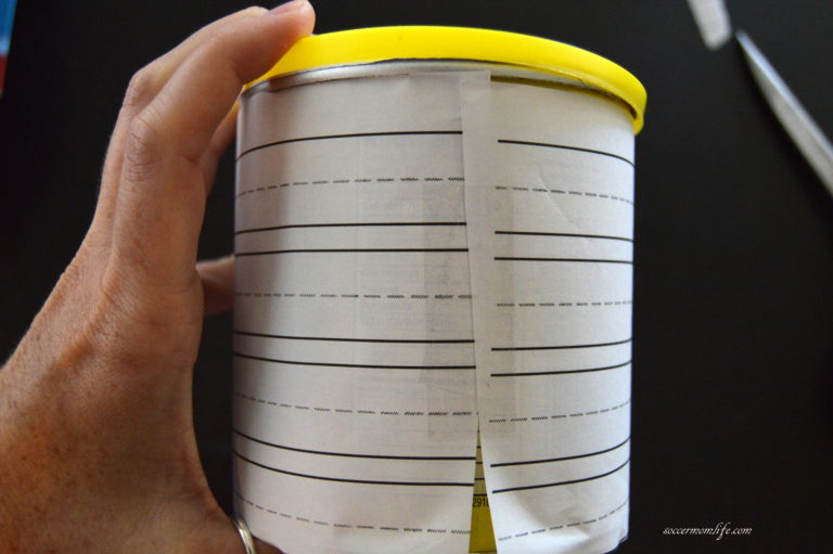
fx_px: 902
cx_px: 416
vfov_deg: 34.2
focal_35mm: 39
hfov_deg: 49.6
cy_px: 277
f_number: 4
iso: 2000
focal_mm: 26
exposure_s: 1/60
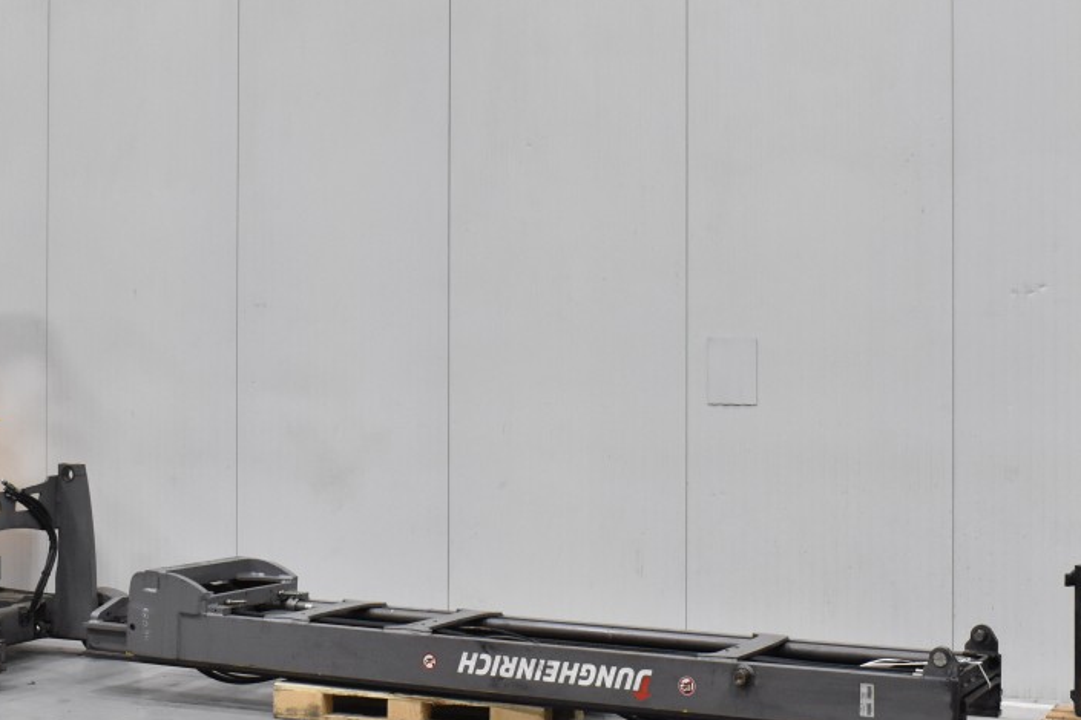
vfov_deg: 21.3
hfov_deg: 31.5
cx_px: 541
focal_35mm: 64
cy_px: 308
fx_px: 1917
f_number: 5.6
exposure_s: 1/60
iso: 1600
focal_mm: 25
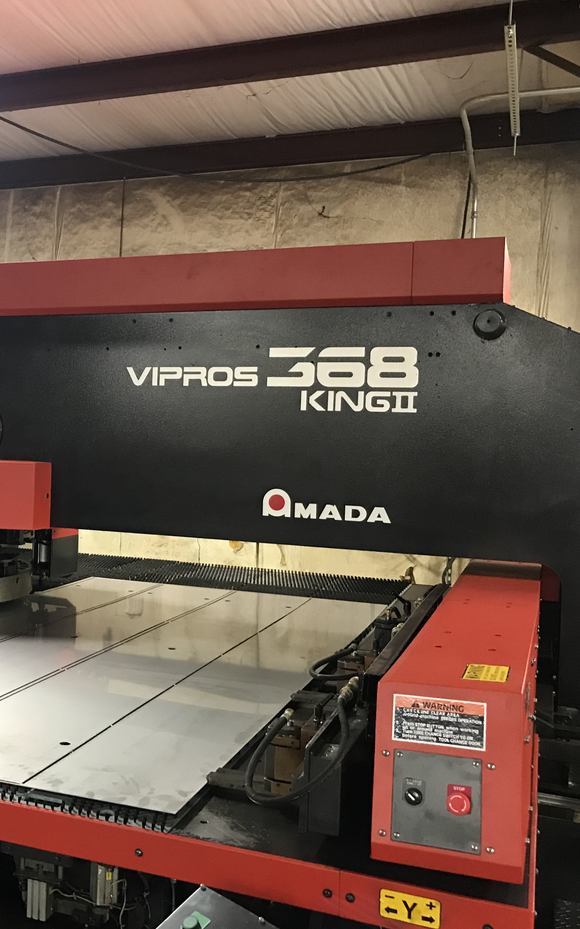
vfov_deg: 49.3
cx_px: 78
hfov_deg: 30.8
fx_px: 1012
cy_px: 464
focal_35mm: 40
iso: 100
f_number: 1.8
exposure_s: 1/13
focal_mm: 3.99
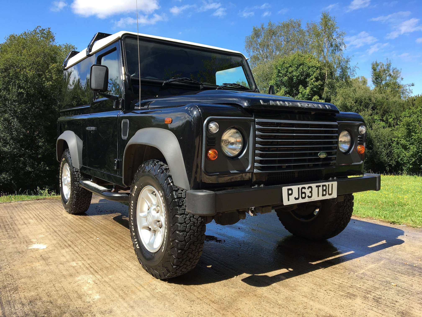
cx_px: 211
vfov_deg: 48.2
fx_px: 354
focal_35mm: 29
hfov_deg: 61.7
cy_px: 158
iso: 25
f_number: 2.2
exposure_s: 1/801
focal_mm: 4.15
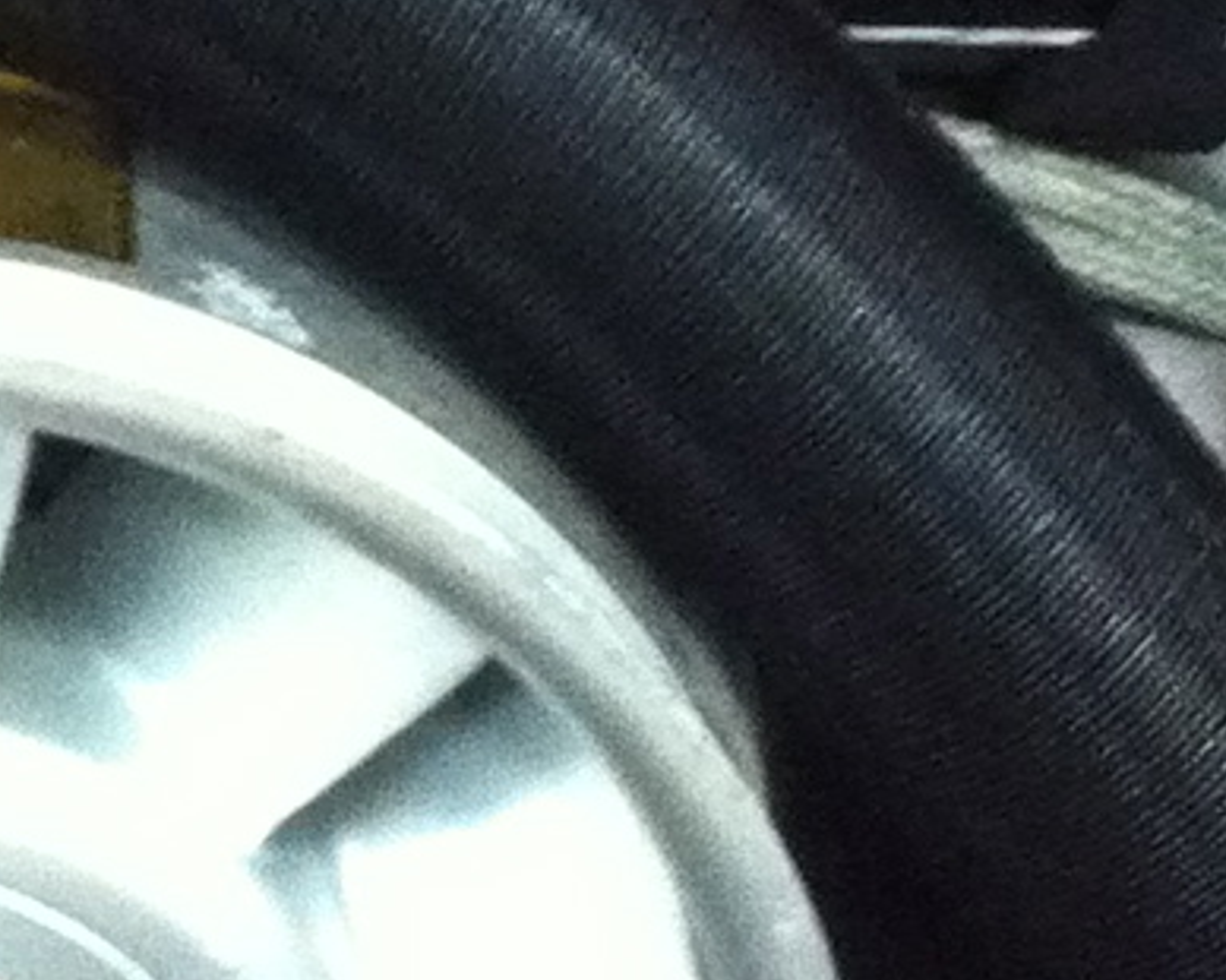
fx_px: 7761
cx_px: -240
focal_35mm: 214
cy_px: 801
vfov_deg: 7.2
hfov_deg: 8.9
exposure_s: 1/15
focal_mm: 3.85
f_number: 2.8
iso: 400
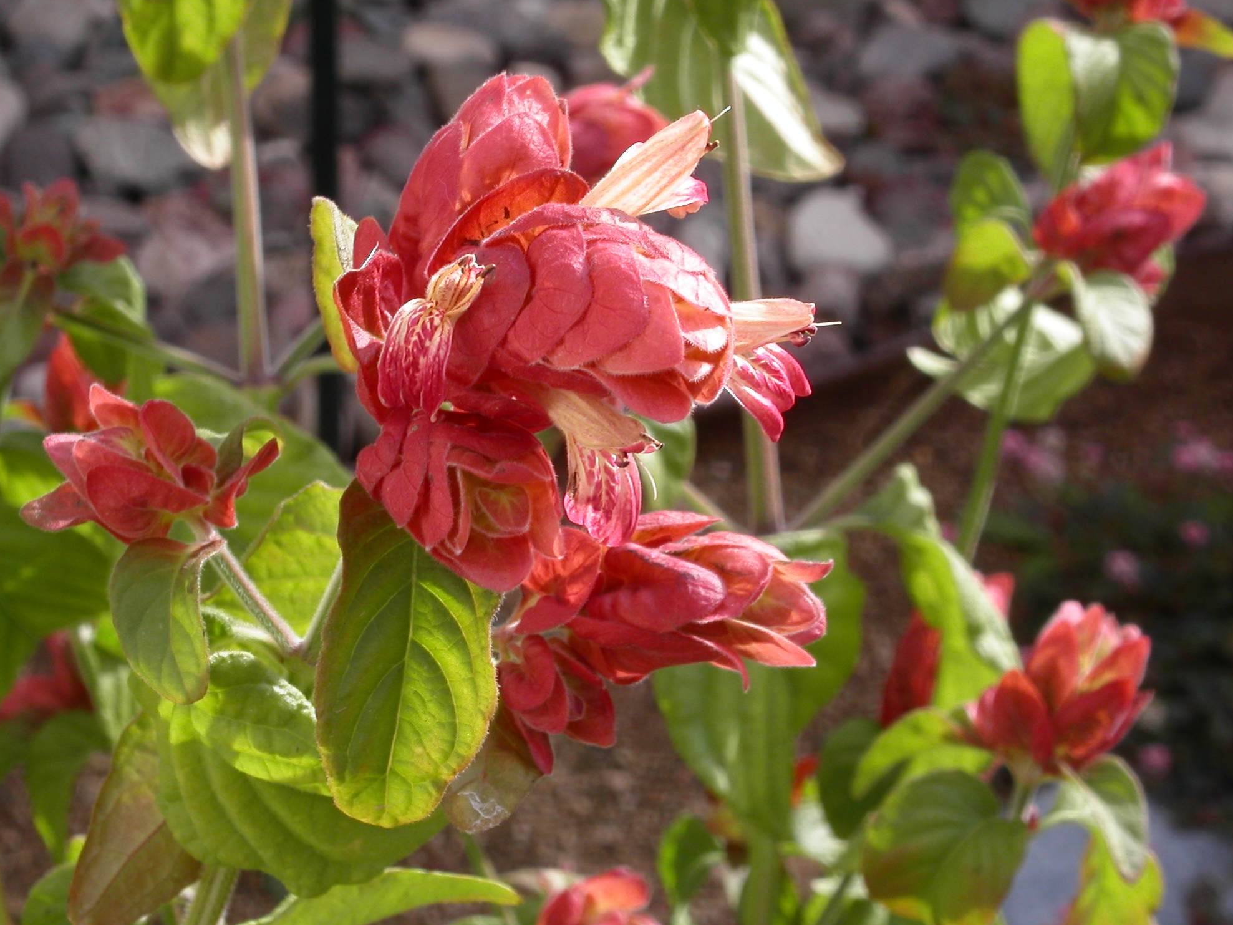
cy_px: 436
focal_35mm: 131
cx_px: 569
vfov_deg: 11.3
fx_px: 4666
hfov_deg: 15.1
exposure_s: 1/90
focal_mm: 23.4
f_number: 8
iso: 100
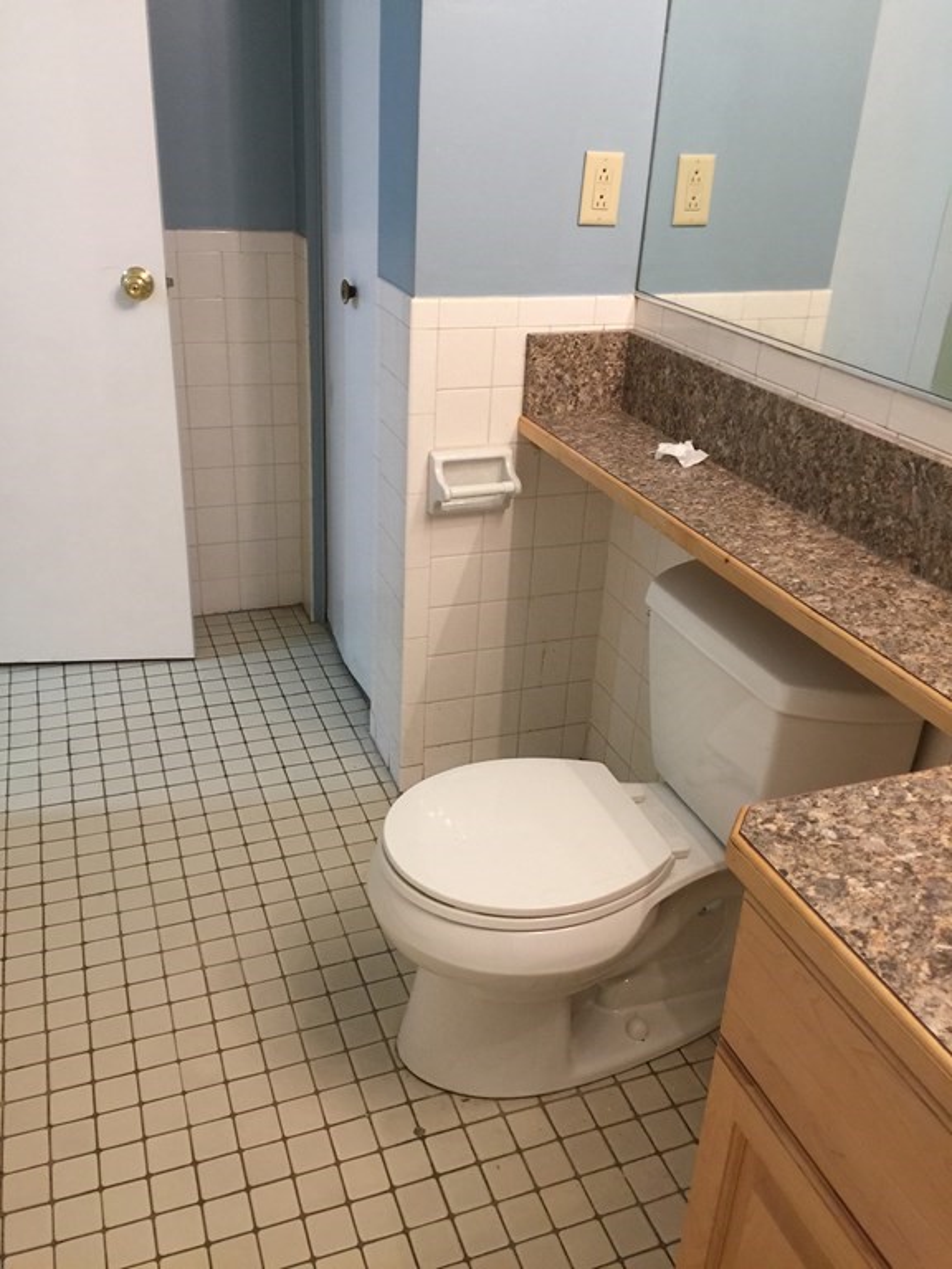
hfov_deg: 48.2
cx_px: 476
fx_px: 1063
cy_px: 634
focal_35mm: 29
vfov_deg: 61.7
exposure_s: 1/15
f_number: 2.2
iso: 50
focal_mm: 4.15
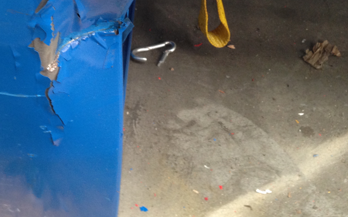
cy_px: 36
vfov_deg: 21.6
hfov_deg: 33.9
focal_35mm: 59
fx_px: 560
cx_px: 89
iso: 200
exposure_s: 1/20
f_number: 2.4
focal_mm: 4.12
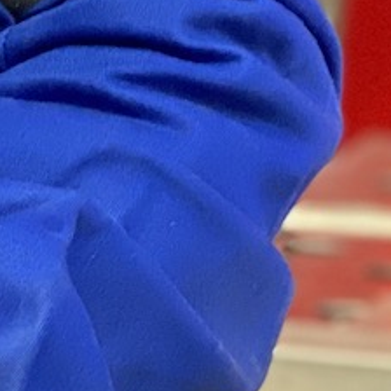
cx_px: -873
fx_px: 3936
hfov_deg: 5.3
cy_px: 636
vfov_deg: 5.6
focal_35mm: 308
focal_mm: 6
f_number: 2
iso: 125
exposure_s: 1/50
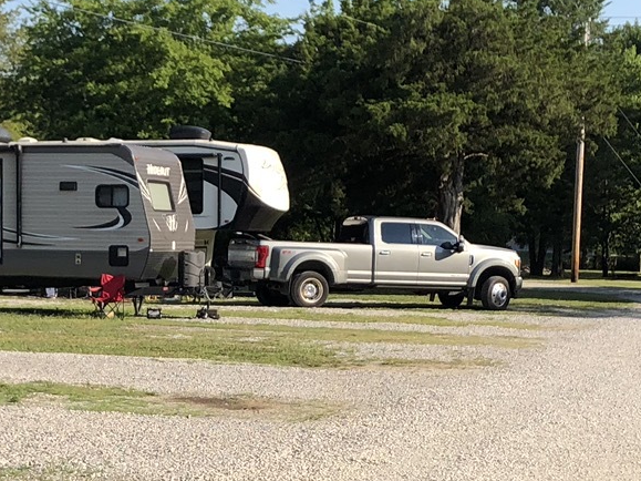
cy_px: 409
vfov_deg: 14.8
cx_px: 192
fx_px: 1833
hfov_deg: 19.7
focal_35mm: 99
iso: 20
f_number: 1.8
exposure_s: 1/1171
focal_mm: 3.99
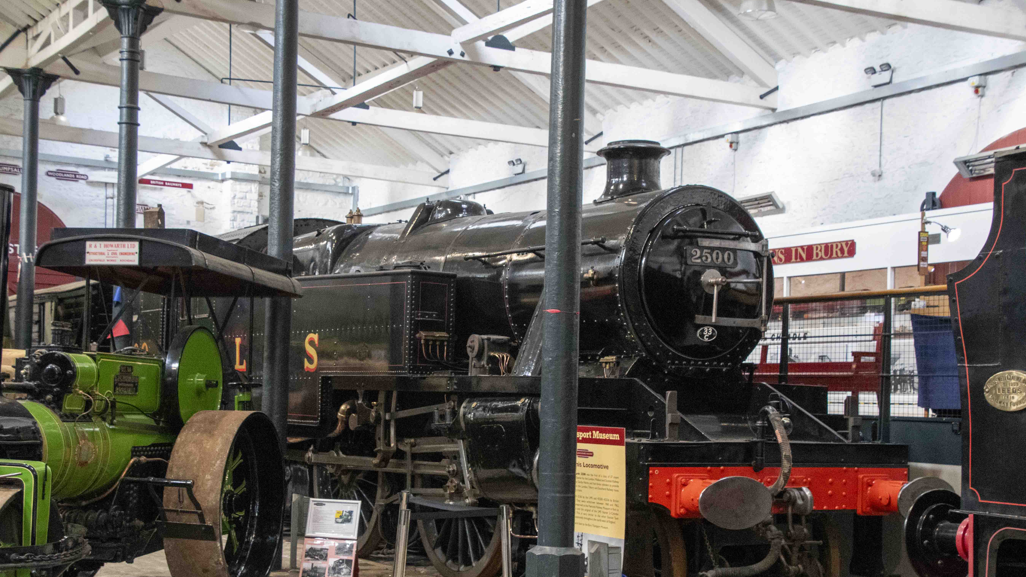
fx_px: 1415
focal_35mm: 52
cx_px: 512
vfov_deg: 23.0
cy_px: 336
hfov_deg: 39.9
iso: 4000
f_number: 8
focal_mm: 32
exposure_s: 1/200
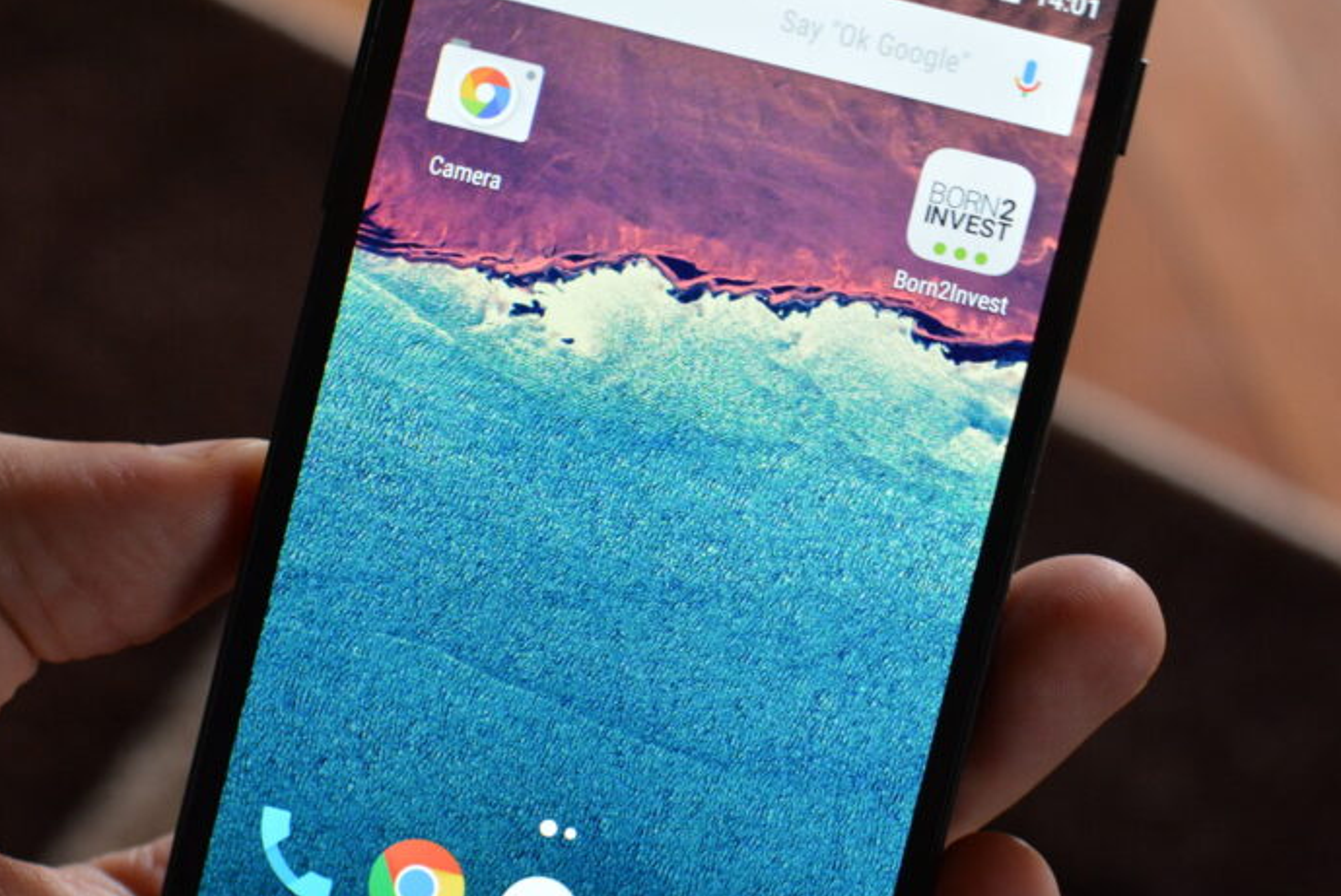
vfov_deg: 12.1
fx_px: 4212
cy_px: 459
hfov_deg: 18.1
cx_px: 579
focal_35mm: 113
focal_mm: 52
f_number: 5.6
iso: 900
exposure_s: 1/30
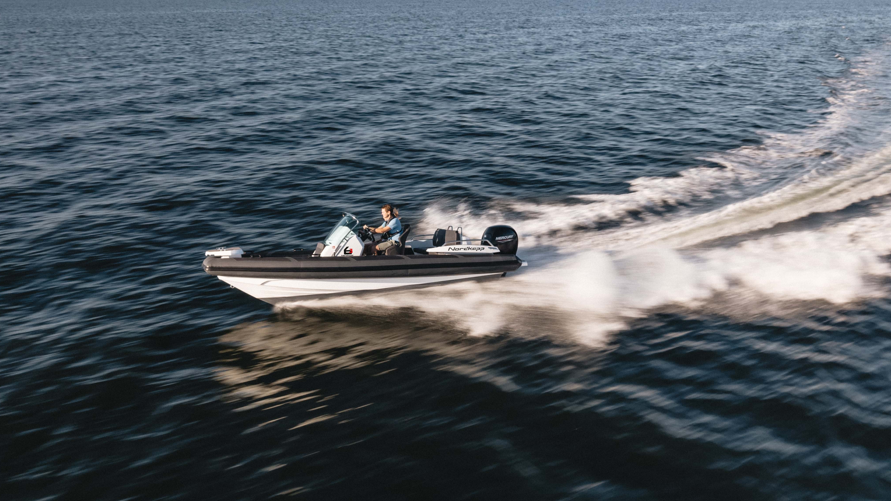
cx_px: 464
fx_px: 732
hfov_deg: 62.6
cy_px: 233
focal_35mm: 31
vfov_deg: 37.8
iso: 100
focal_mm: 8.38
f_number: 2.8
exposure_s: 1/50
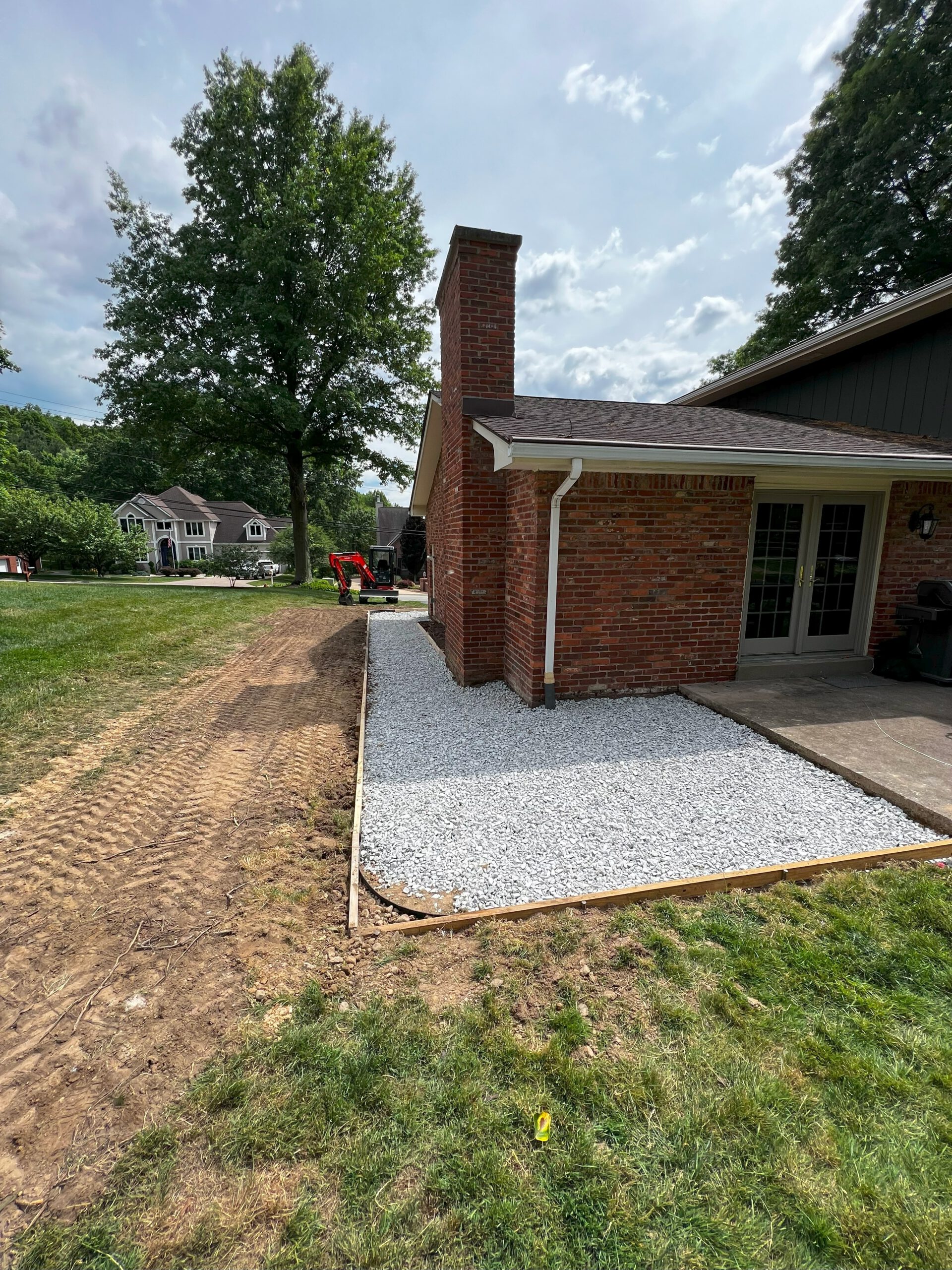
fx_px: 477
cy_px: 635
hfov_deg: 89.9
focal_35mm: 13
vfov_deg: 106.2
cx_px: 476
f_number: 1.8
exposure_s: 1/1167
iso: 32
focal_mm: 1.57
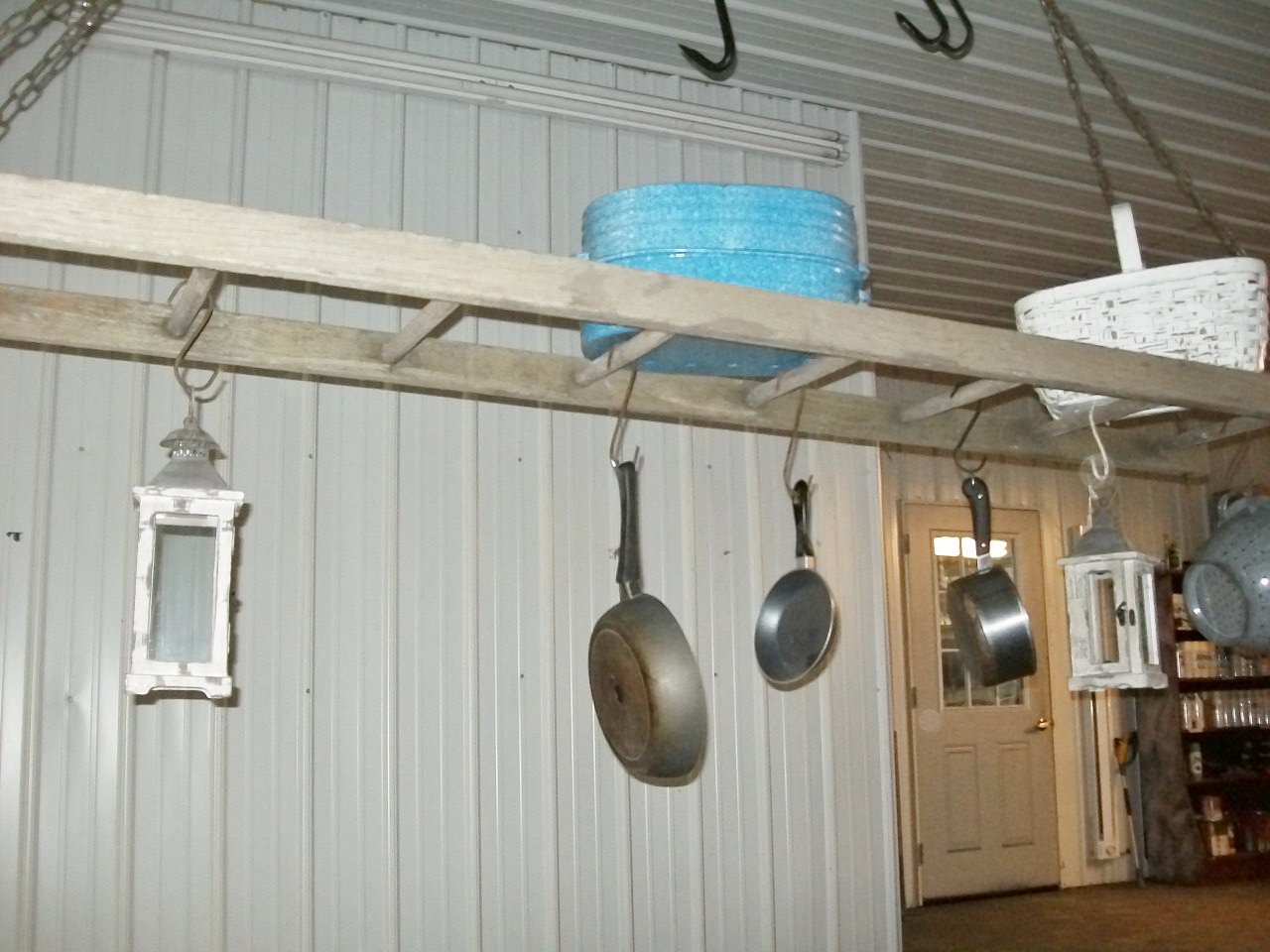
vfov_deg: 39.7
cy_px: 476
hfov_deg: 51.4
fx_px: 1321
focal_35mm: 36
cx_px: 635
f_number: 2.7
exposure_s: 1/30
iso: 240
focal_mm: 6
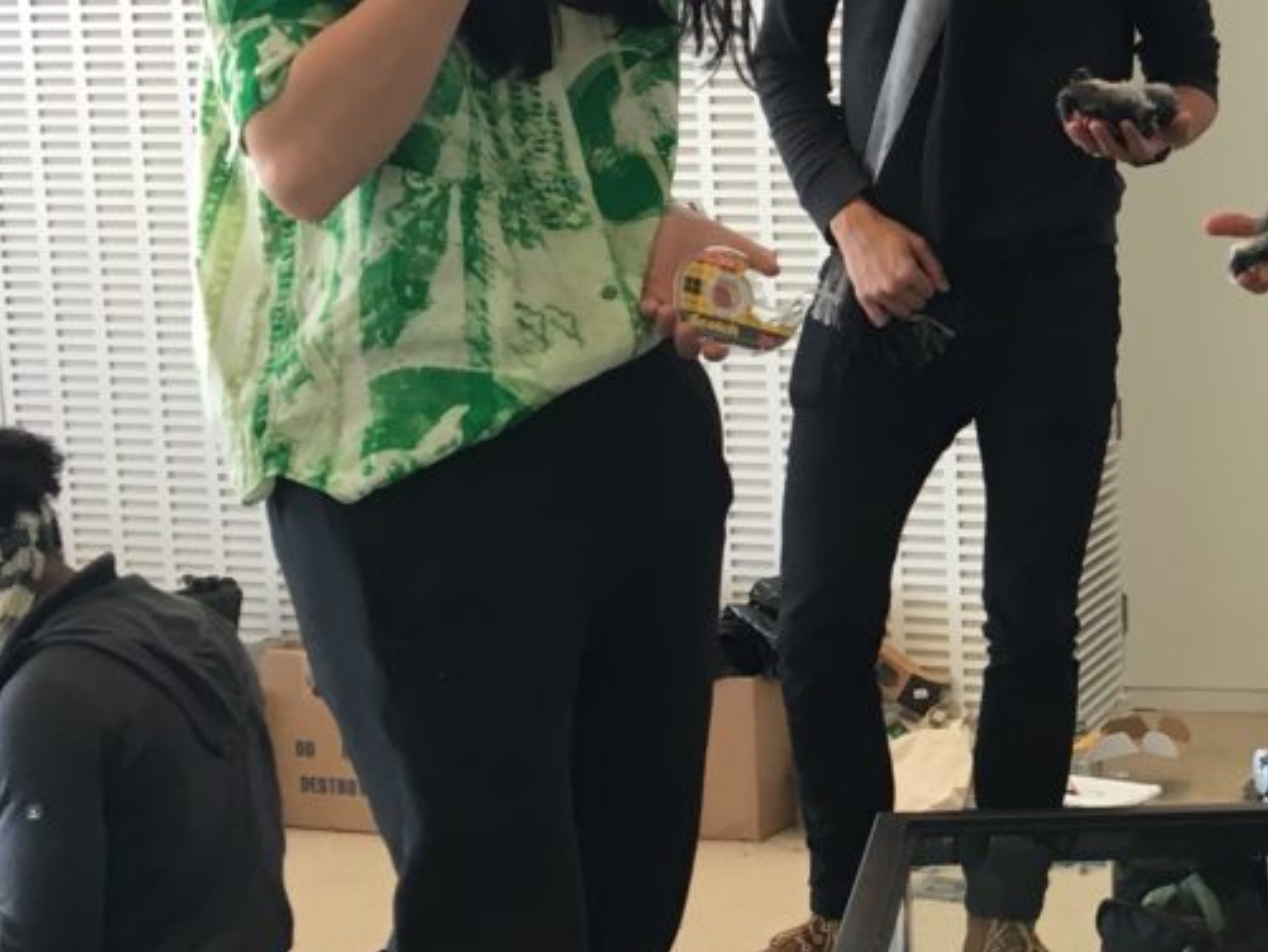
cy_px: 557
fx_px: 2968
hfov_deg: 22.5
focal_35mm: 81
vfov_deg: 18.2
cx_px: 1463
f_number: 2.2
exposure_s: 1/40
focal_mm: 4.15
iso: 25
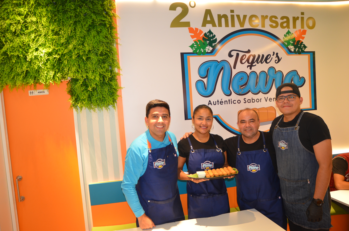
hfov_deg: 70.5
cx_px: 174
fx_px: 247
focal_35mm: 26
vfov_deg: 50.2
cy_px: 116
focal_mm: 17
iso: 720
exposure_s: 1/60
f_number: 2.8
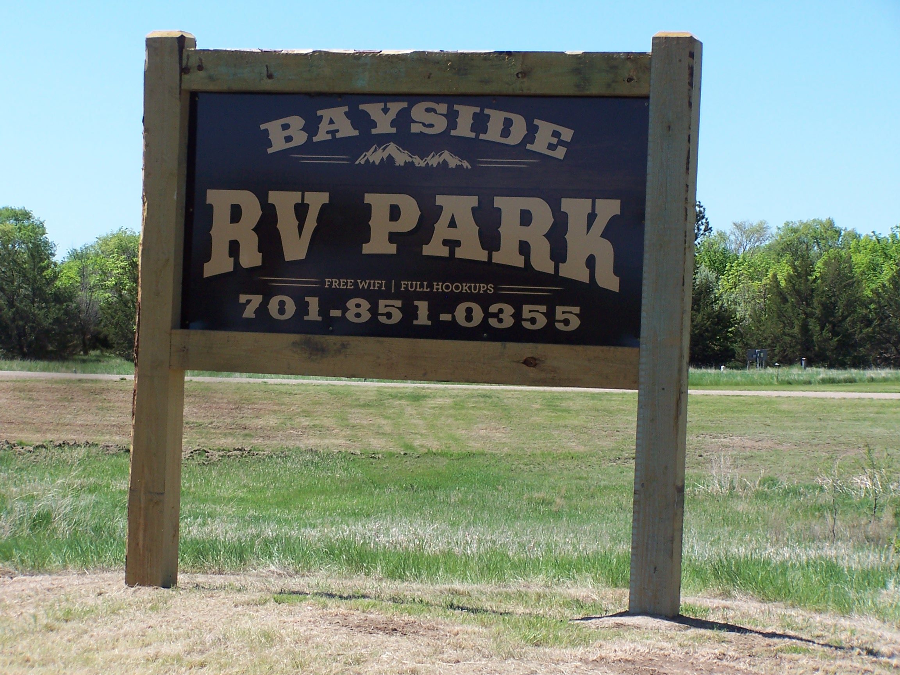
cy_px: 338
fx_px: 2730
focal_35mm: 105
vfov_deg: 14.1
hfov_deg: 18.7
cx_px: 450
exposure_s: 1/500
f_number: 4.5
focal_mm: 17.5
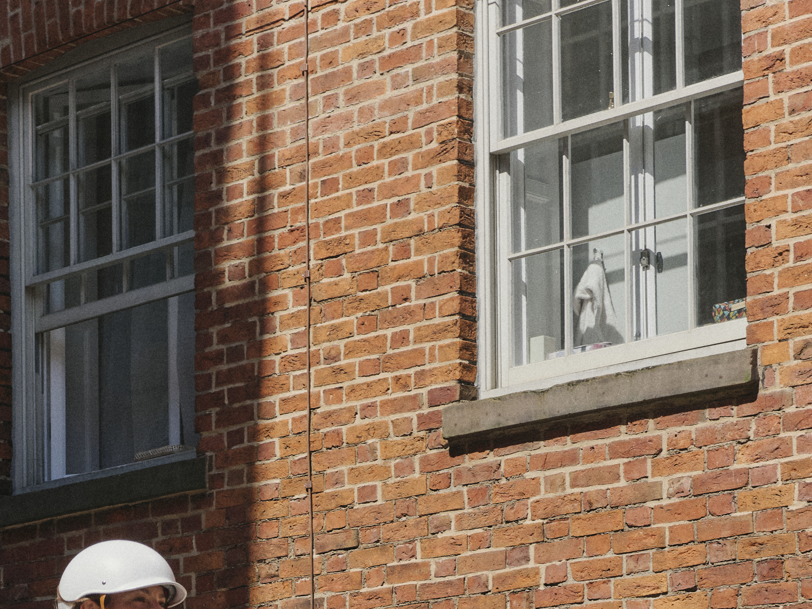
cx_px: 47
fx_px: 2956
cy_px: 884
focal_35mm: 126
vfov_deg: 11.3
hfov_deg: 15.4
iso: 320
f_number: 7.1
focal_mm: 50
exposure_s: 1/1250
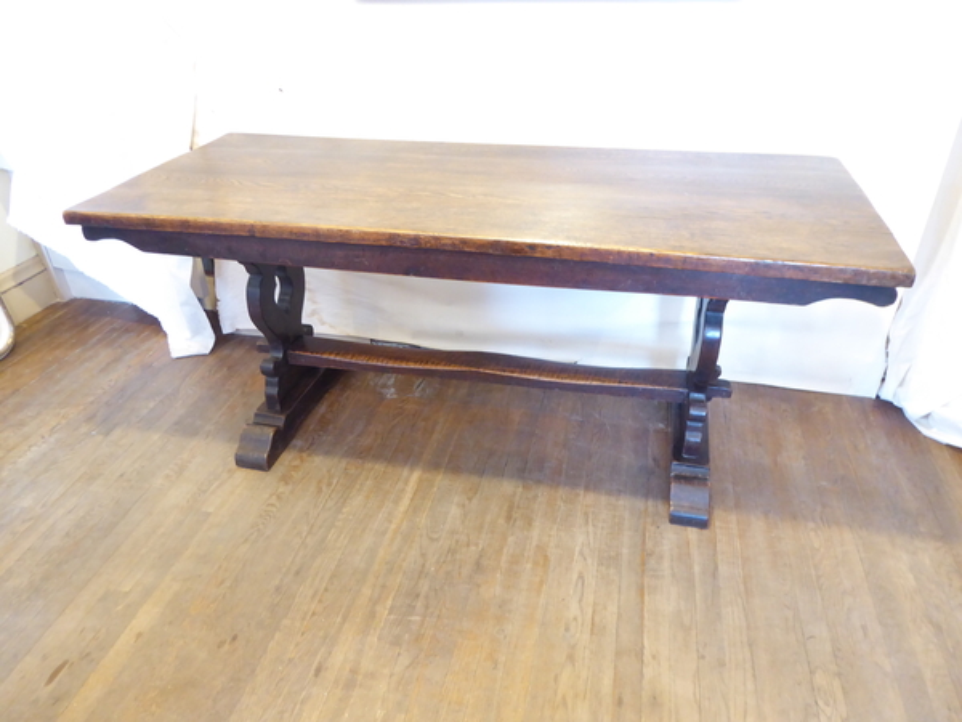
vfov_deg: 54.9
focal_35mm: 25
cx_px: 481
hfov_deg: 69.4
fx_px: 695
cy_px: 361
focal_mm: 4.3
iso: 400
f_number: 3.3
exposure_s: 1/4
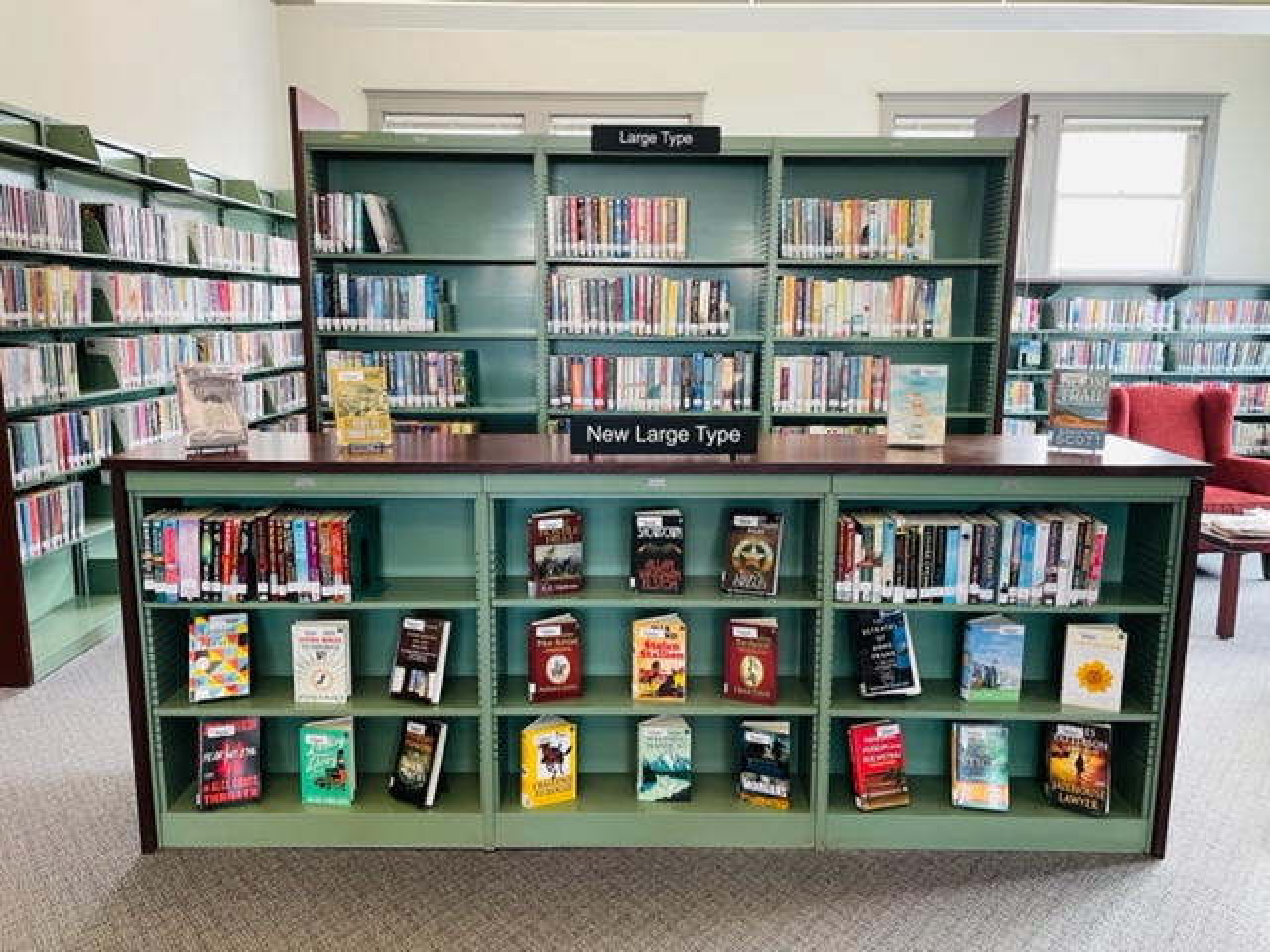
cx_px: 635
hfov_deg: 67.3
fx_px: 954
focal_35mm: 26
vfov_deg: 53.1
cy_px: 476
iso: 125
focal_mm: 4.2
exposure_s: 1/60
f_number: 1.6
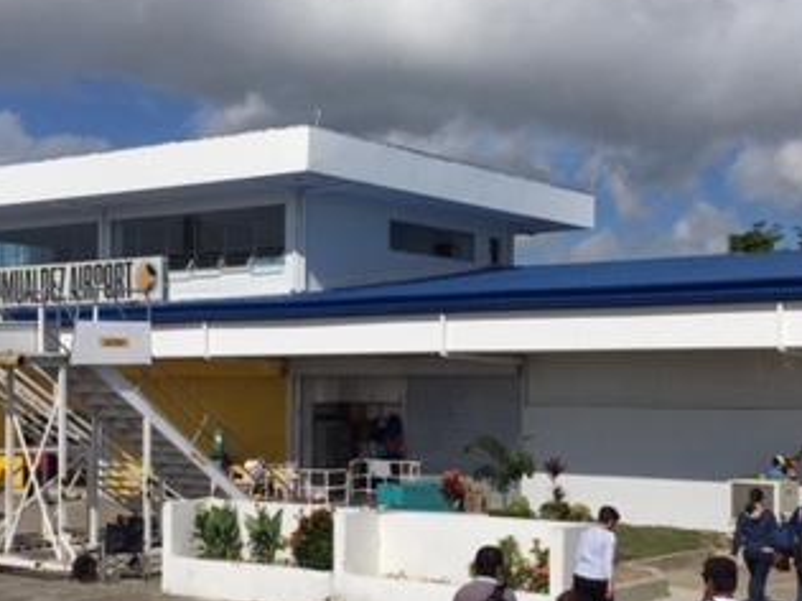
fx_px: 1366
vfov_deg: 24.7
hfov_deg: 32.7
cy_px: 369
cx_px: 428
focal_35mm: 59
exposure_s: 1/6623
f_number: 2.2
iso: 32
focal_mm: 4.15
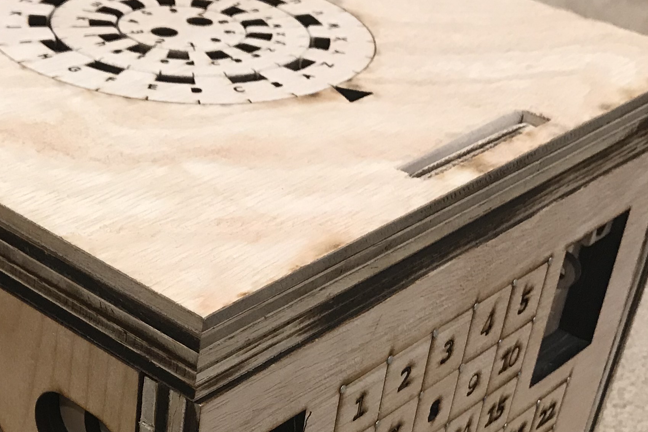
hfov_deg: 28.8
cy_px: 446
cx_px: 153
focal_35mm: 69
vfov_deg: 19.1
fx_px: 1242
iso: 40
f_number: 1.8
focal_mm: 3.99
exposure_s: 1/20
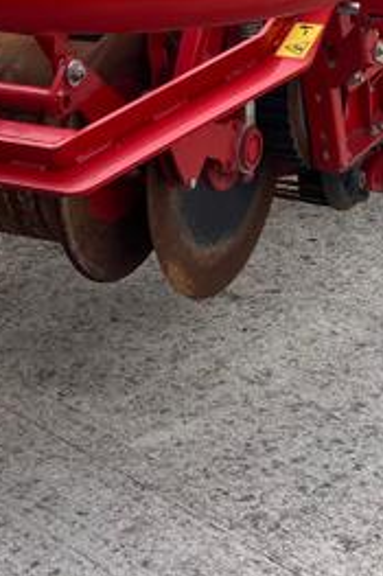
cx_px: 274
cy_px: -101
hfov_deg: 14.6
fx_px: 1486
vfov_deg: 20.6
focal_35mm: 93
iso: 32
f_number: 1.8
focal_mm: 3.99
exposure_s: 1/694
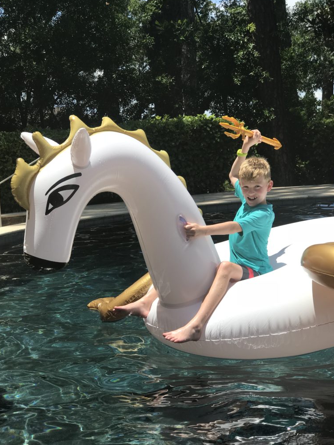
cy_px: 220
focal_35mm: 58
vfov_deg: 33.2
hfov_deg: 25.2
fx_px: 746
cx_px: 168
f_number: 2.8
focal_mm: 6.6
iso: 20
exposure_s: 1/606
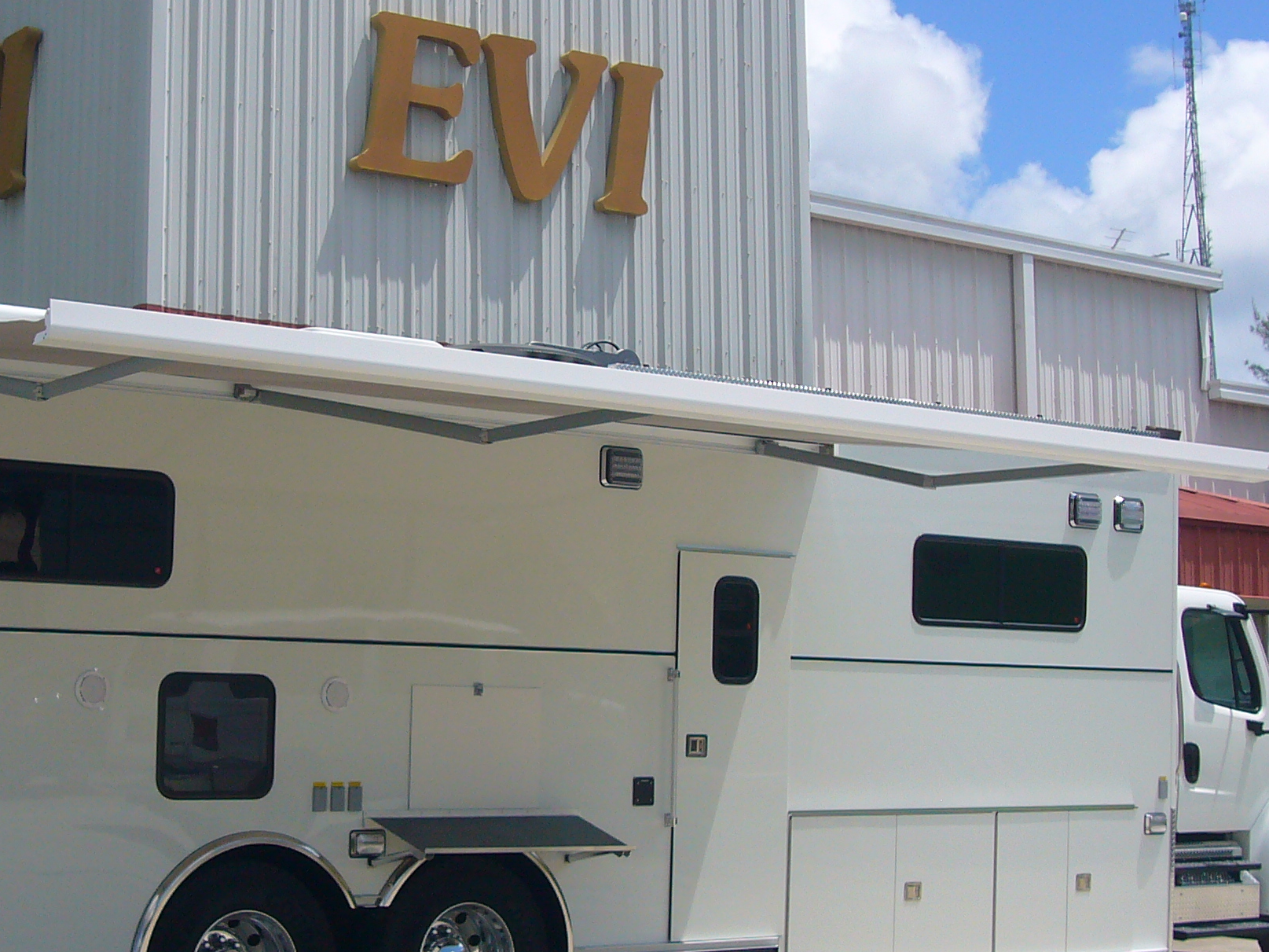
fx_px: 2493
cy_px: 535
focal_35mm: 68
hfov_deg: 28.3
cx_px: 392
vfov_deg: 21.6
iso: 80
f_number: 6.3
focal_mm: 6.4
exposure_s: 1/500
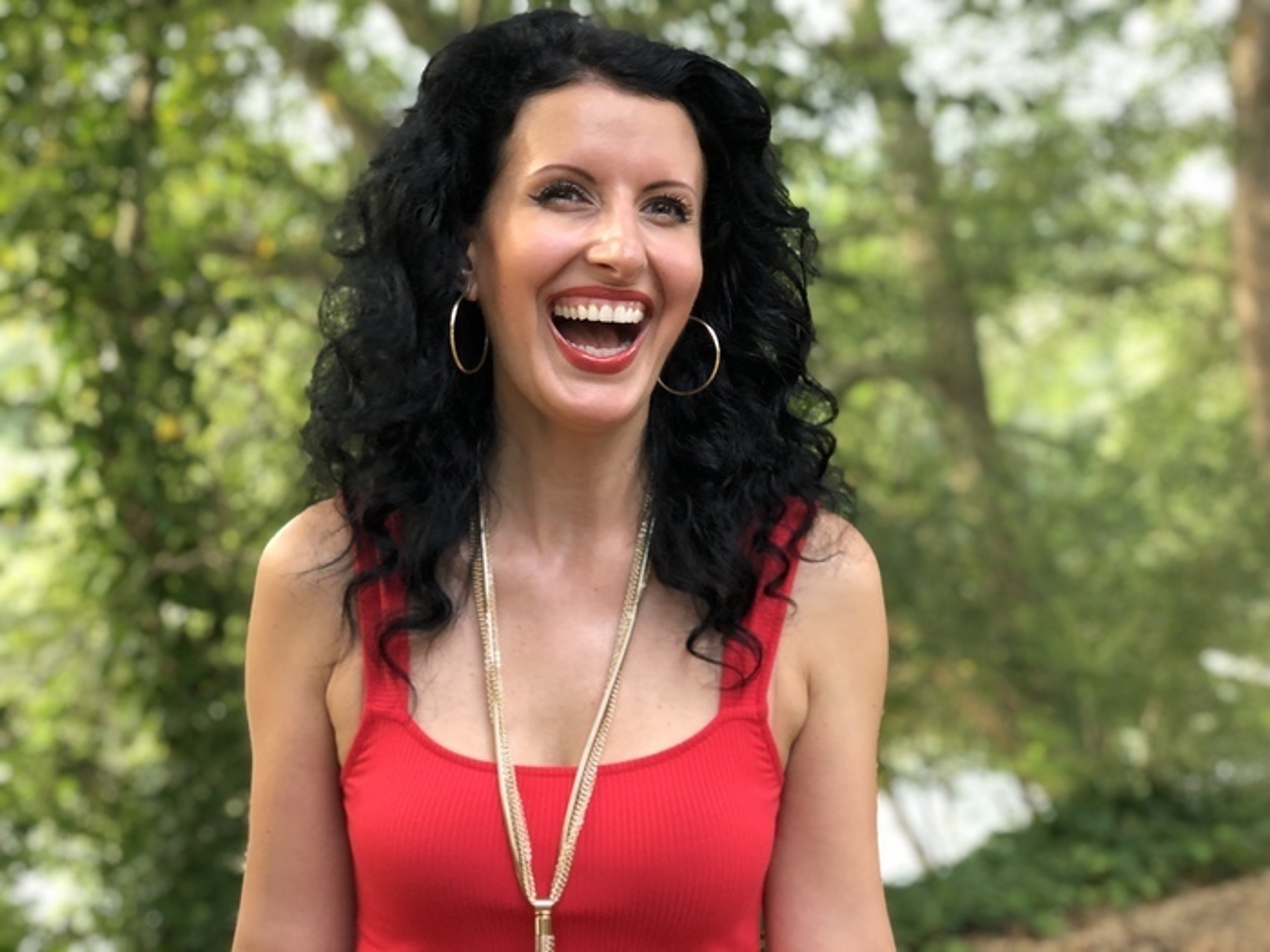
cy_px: 476
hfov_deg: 36.8
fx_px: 1908
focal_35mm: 52
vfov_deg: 28.0
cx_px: 635
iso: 80
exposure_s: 1/60
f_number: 2.4
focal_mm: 6
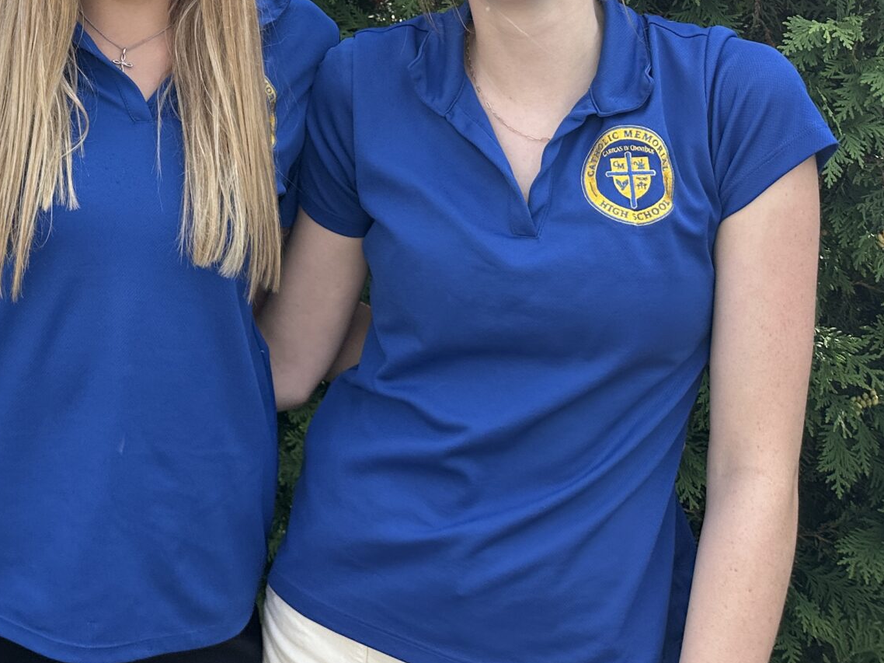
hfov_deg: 31.9
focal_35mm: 54
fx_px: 1379
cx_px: -58
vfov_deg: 25.2
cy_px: -59
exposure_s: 1/1639
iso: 80
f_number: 1.78
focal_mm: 6.86
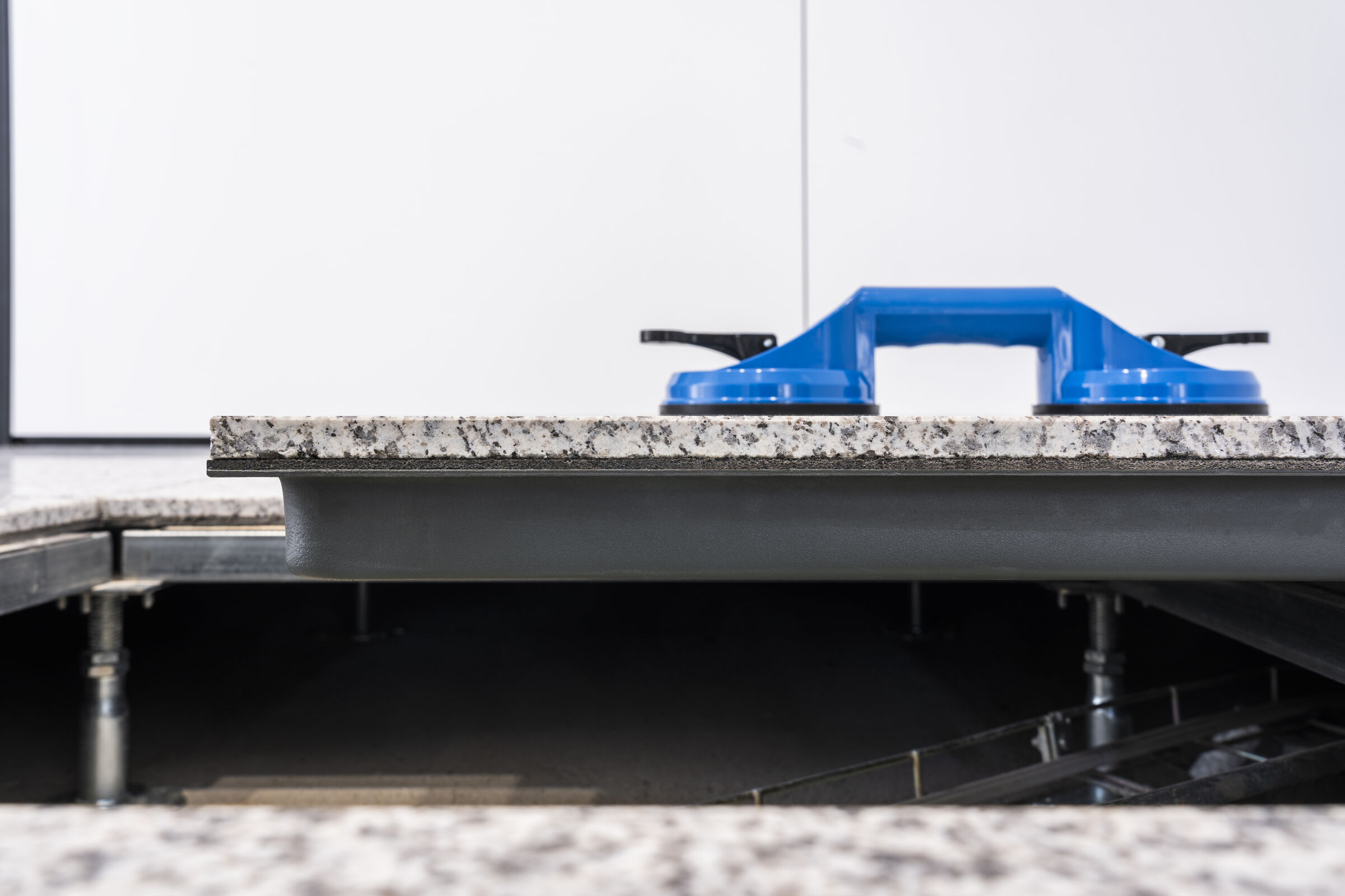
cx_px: 672
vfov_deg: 41.1
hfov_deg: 58.7
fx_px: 1195
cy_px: 448
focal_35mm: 32
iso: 100
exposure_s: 1/3
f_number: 11
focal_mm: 32
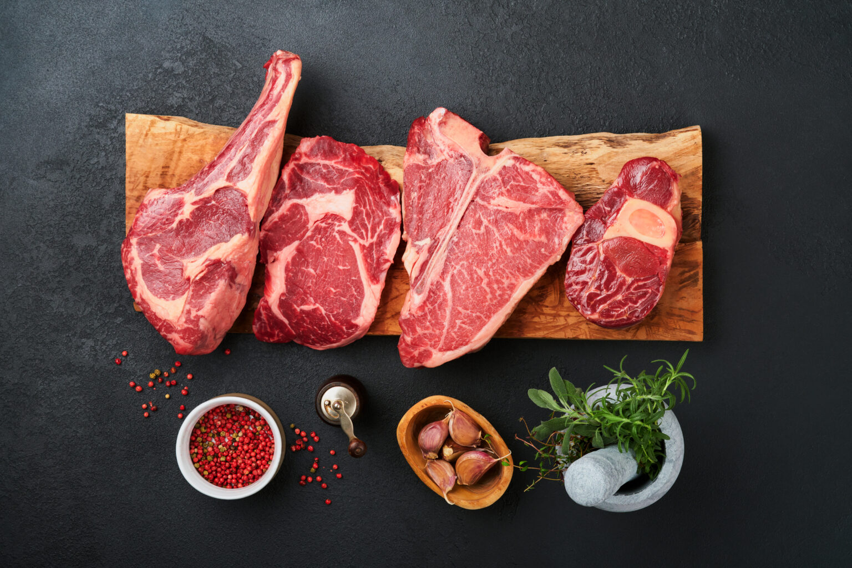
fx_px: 2130
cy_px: 284
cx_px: 426
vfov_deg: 15.2
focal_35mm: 90
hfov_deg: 22.6
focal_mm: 60
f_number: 9
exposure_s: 1/160
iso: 160
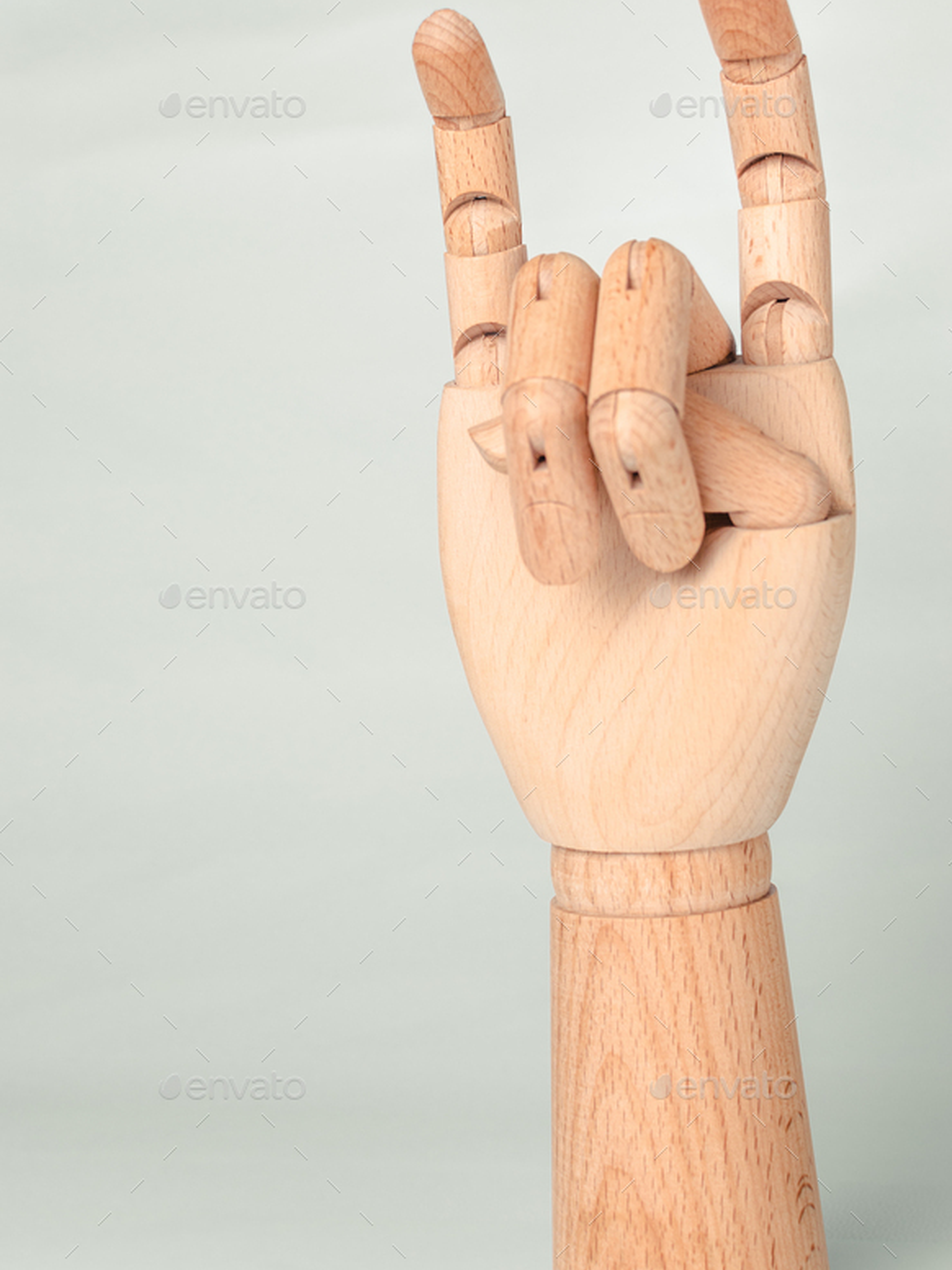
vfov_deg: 33.5
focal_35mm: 58
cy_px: 583
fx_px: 2110
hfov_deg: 25.4
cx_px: 473
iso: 100
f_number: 5.6
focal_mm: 35
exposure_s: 1/90
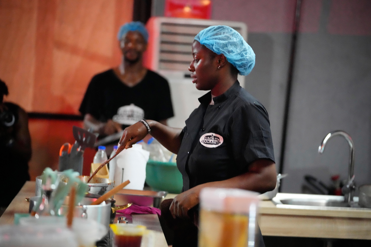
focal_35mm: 123
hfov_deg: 16.7
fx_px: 1267
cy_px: 124
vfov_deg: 11.1
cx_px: 186
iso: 12800
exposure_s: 1/400
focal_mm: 123
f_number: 2.8
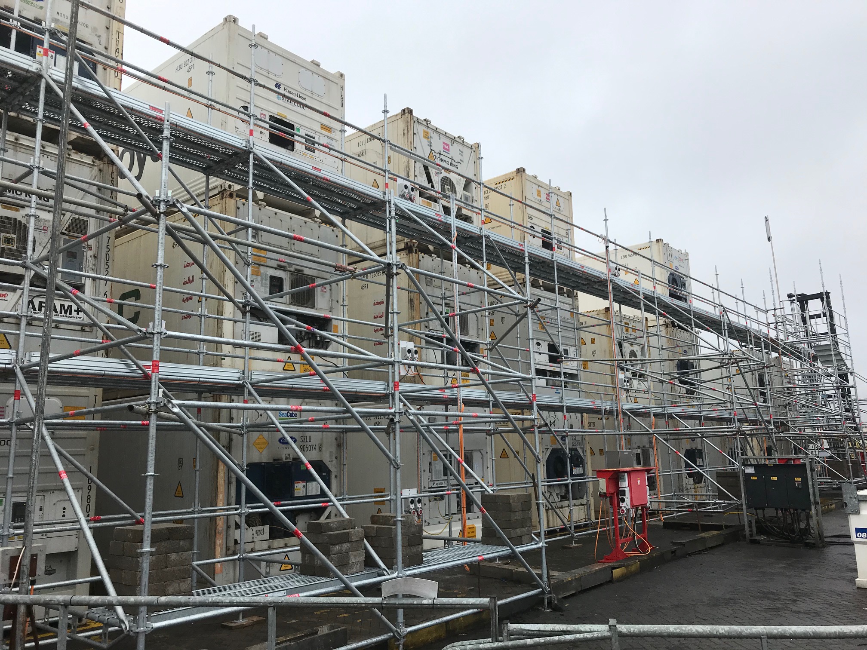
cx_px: 434
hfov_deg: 63.4
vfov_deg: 49.7
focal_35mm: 28
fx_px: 701
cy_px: 325
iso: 20
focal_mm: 3.99
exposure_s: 1/486
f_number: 1.8
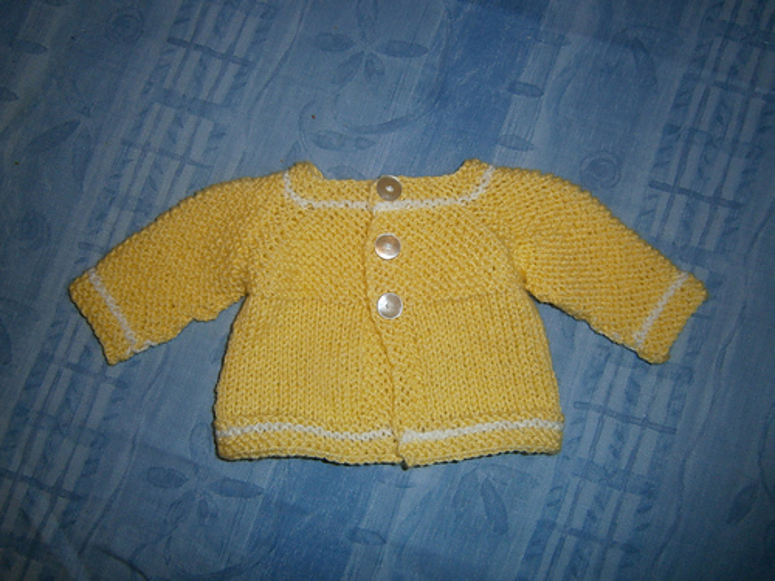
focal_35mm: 26
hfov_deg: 67.3
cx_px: 388
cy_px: 290
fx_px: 582
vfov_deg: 53.1
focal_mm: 4.7
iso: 125
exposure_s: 1/30
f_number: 2.8
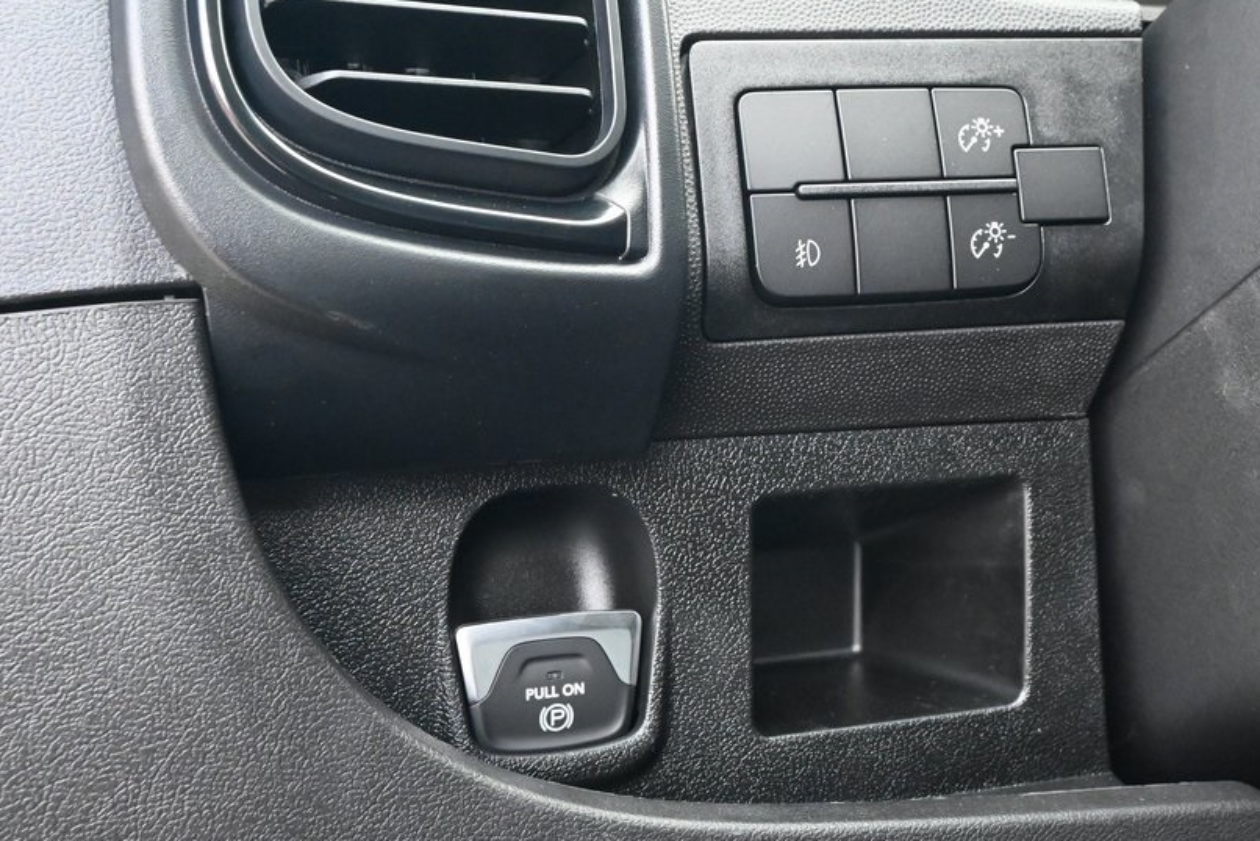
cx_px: 714
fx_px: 1668
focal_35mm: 48
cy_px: 343
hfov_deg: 41.3
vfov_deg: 28.2
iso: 6400
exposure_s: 1/125
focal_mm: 25
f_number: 9
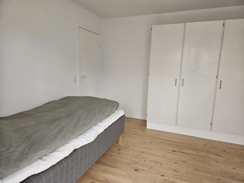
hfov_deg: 73.9
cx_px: 122
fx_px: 162
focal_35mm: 23
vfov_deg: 58.9
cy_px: 92
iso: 400
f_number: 1.8
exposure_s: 1/142
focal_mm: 5.4
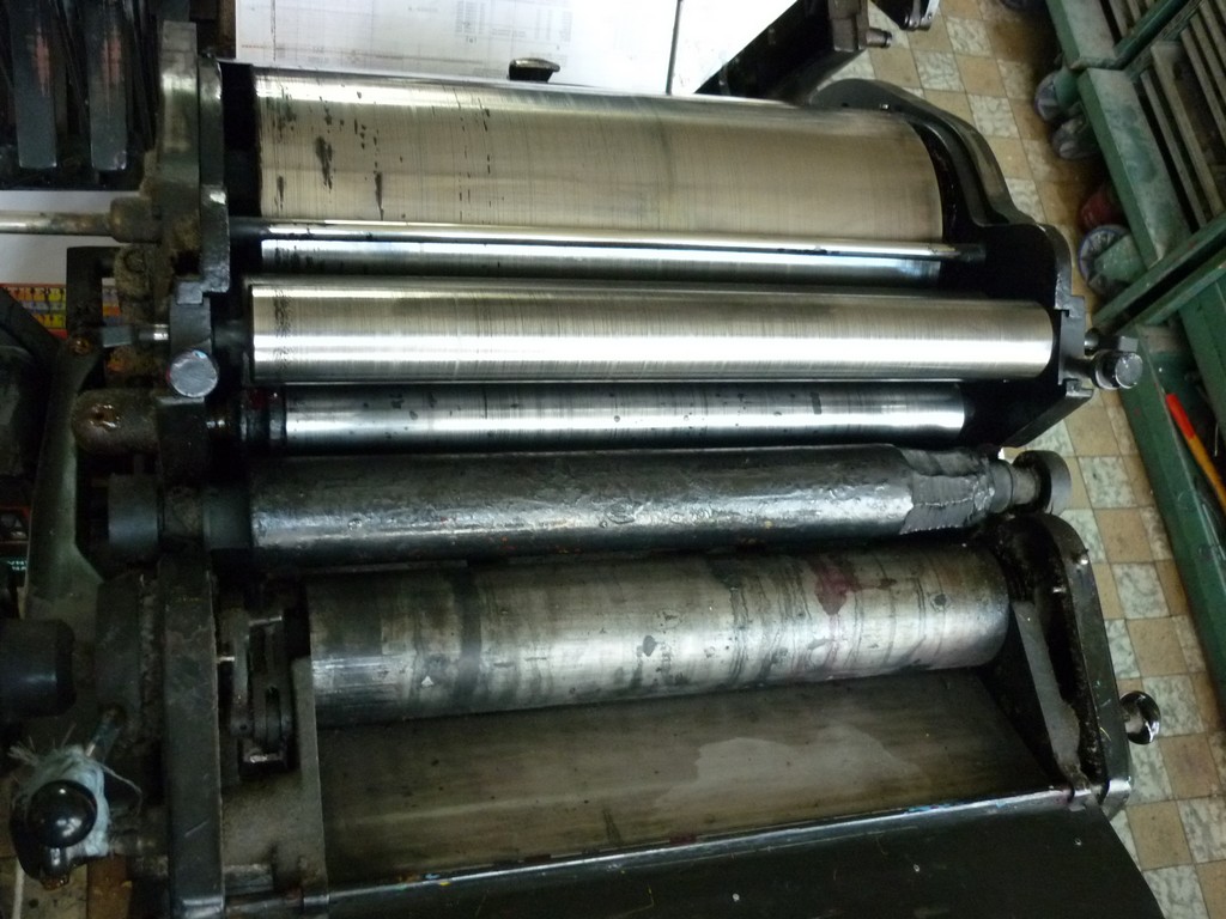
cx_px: 613
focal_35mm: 33
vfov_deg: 42.9
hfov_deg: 55.4
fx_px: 1169
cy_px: 460
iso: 400
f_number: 2.8
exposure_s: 1/15
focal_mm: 5.5
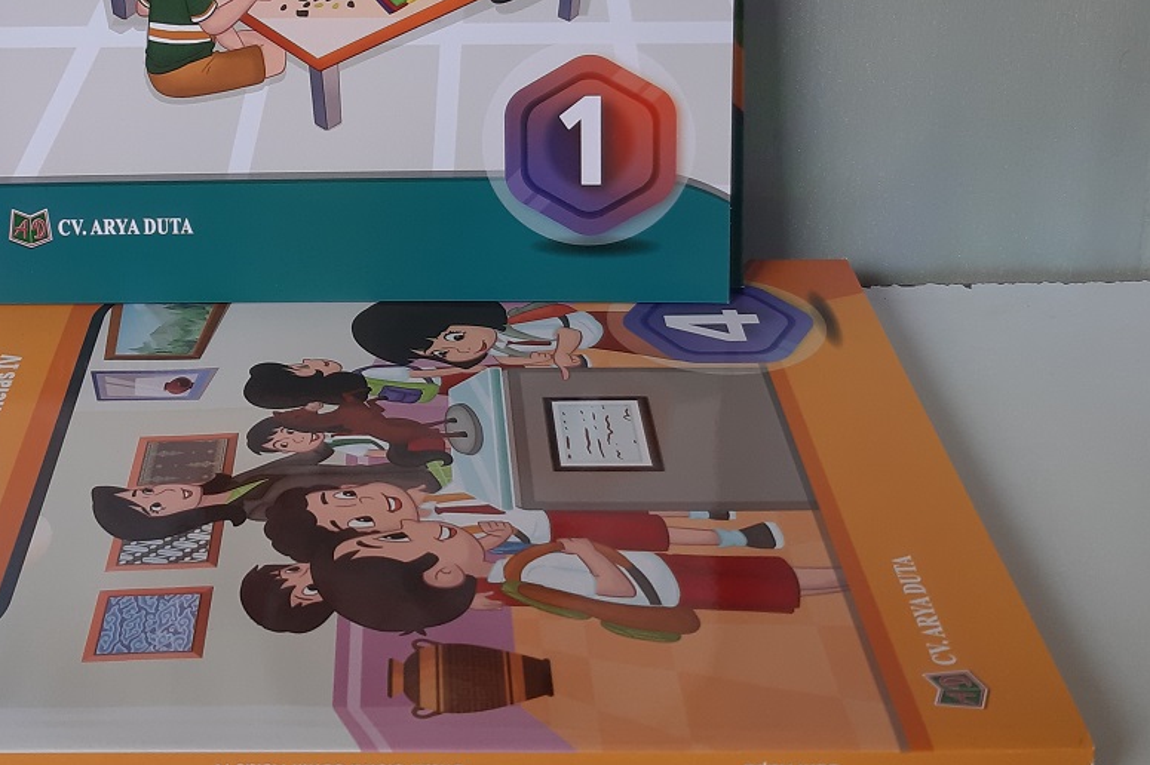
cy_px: 107
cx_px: 321
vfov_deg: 22.9
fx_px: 1852
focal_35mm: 58
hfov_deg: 33.9
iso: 40
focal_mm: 3.93
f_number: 1.7
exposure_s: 1/60
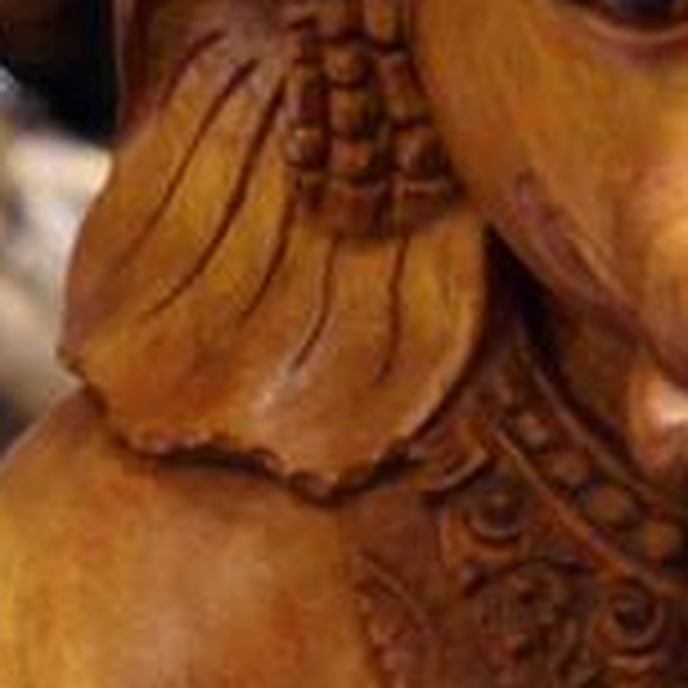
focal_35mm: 262
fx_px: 5903
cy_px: 1291
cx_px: 935
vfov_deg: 6.5
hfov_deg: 6.6
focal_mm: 35
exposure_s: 1/5
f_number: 4
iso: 400
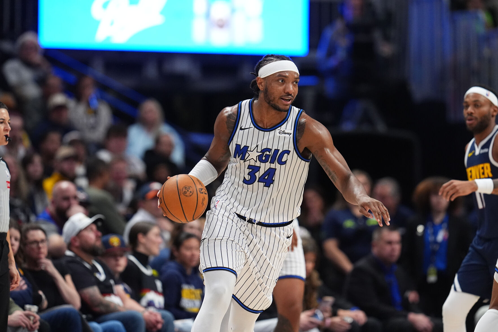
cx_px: 249
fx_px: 5532
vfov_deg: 3.4
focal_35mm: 400
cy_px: 166
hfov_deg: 5.2
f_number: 3.5
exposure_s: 1/1600
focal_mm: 400
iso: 5000
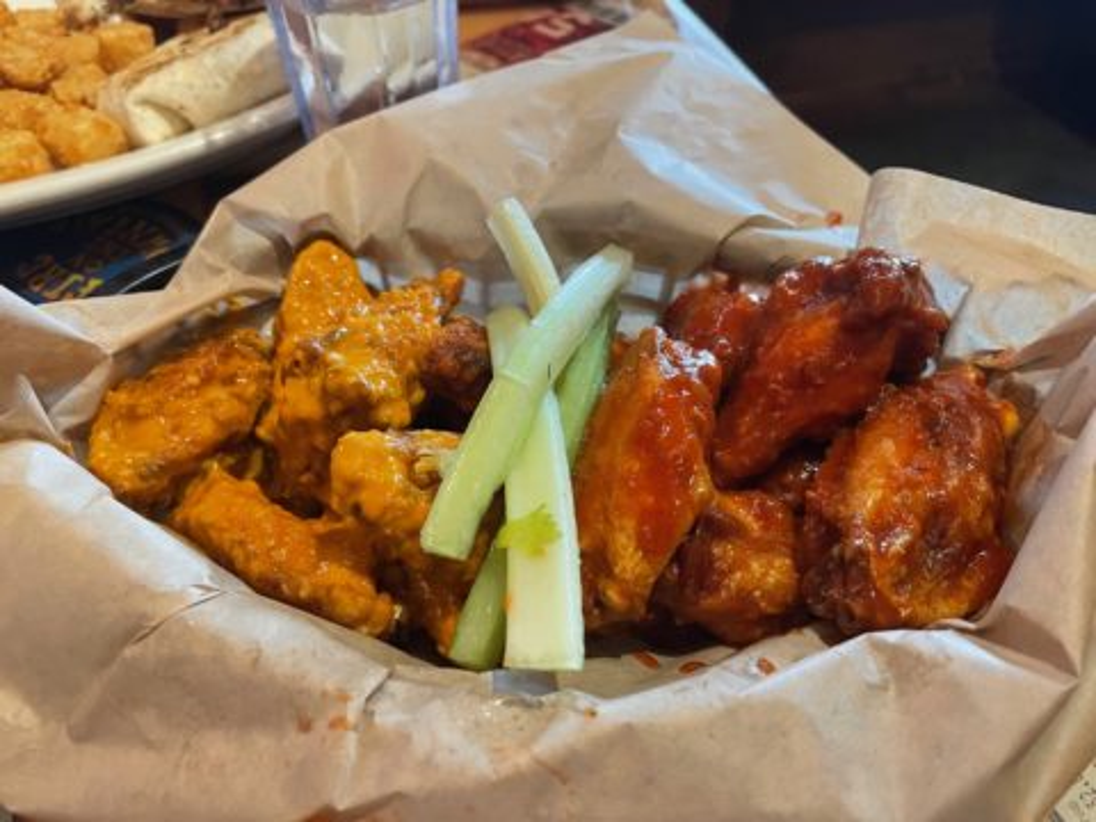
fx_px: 823
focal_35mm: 26
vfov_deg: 53.1
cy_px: 411
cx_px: 548
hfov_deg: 67.3
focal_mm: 4.2
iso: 500
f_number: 1.6
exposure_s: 1/60
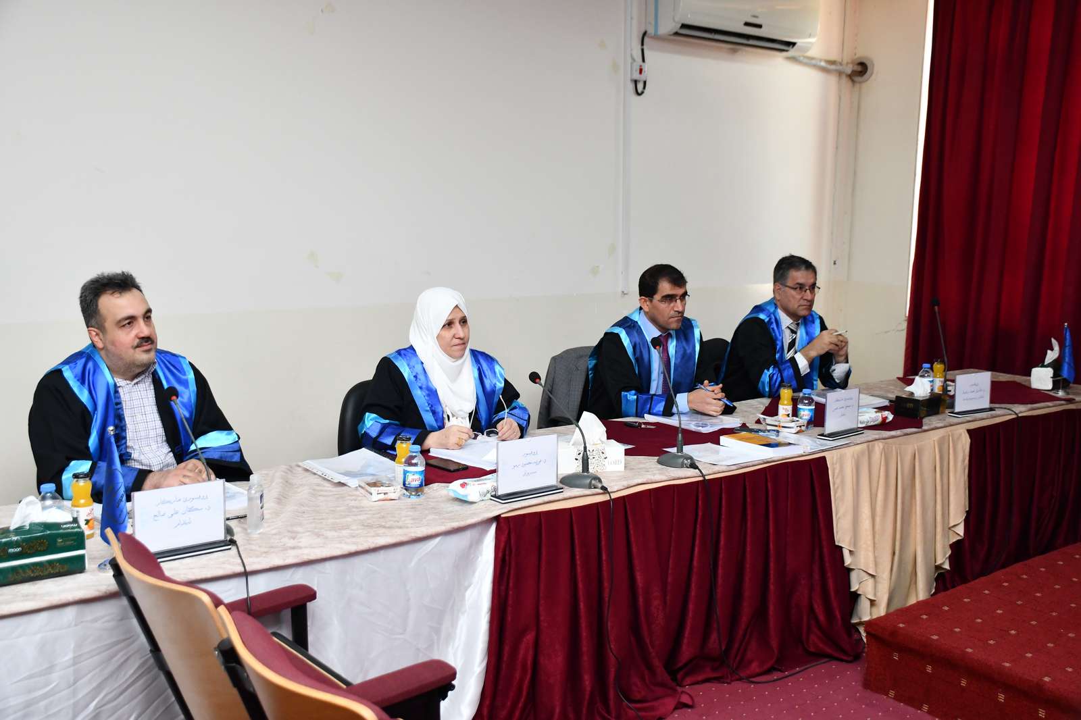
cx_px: 540
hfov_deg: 53.1
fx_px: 1081
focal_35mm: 36
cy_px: 360
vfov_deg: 36.9
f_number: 3.8
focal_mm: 24
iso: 1600
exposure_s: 1/125
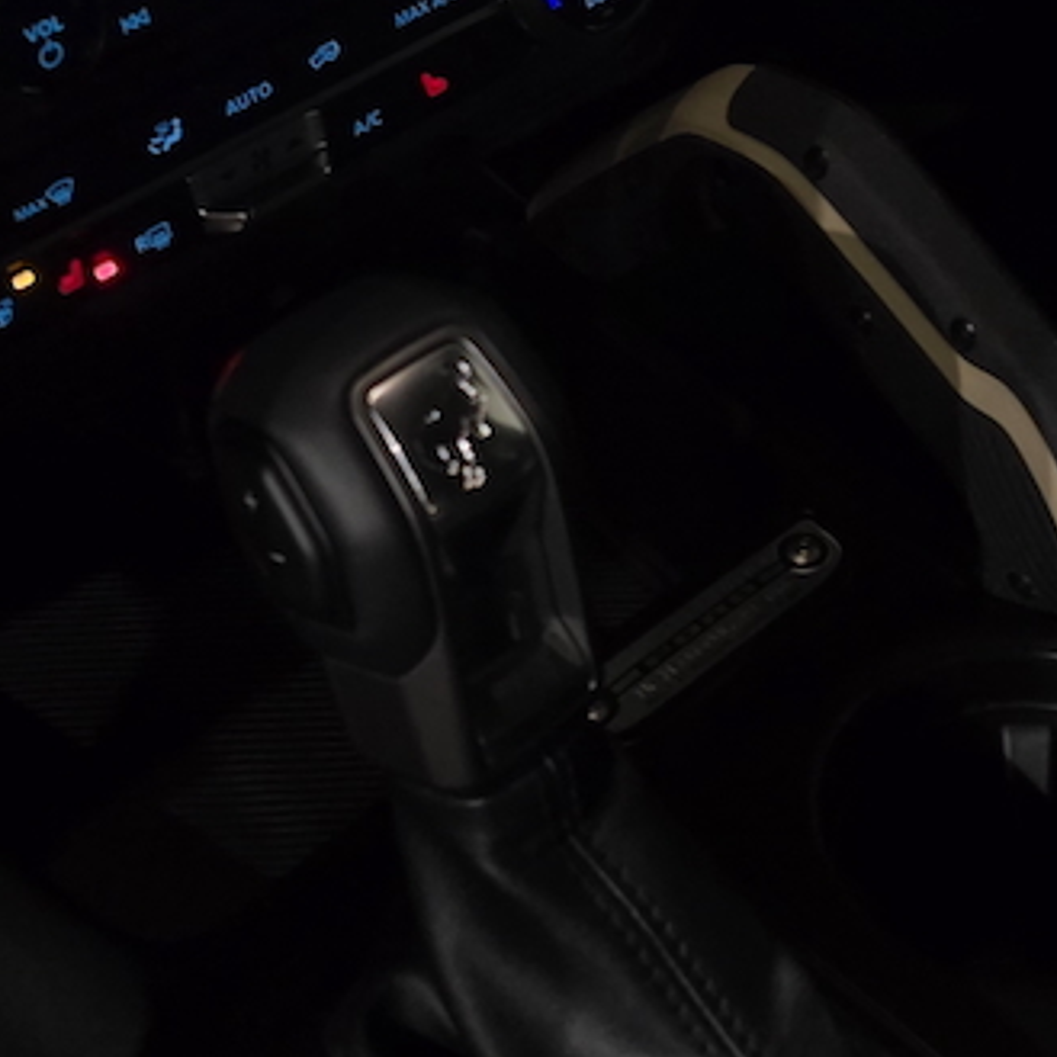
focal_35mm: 79
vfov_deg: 20.1
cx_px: 768
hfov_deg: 21.8
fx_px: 2729
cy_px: -328
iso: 800
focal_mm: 6.3
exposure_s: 1/120
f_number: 1.7
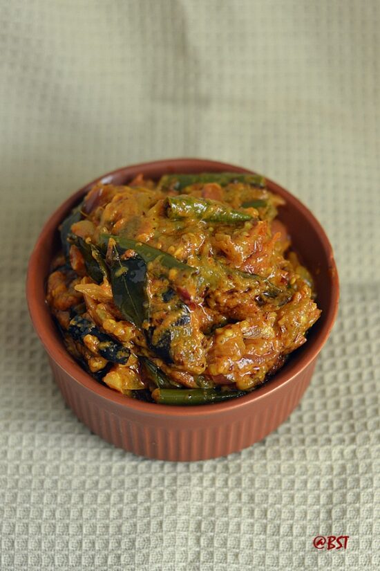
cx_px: 190
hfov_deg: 18.2
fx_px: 1187
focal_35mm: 75
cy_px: 286
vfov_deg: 27.0
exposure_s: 1/60
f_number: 3.5
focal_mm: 50
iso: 400
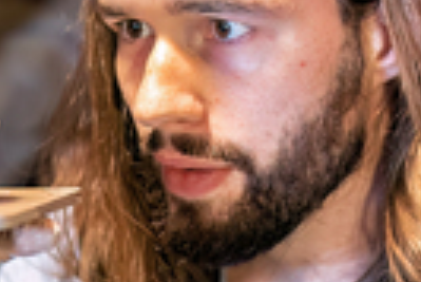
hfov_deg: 8.9
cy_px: 328
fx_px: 2693
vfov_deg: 6.0
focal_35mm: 230
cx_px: 171
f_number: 1.4
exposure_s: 1/250
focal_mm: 35
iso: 2500
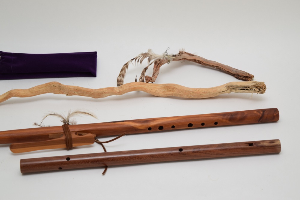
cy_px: 100
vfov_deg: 16.6
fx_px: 688
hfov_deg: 24.6
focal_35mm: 82
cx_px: 150
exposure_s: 1/80
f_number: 5.6
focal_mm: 55
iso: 800
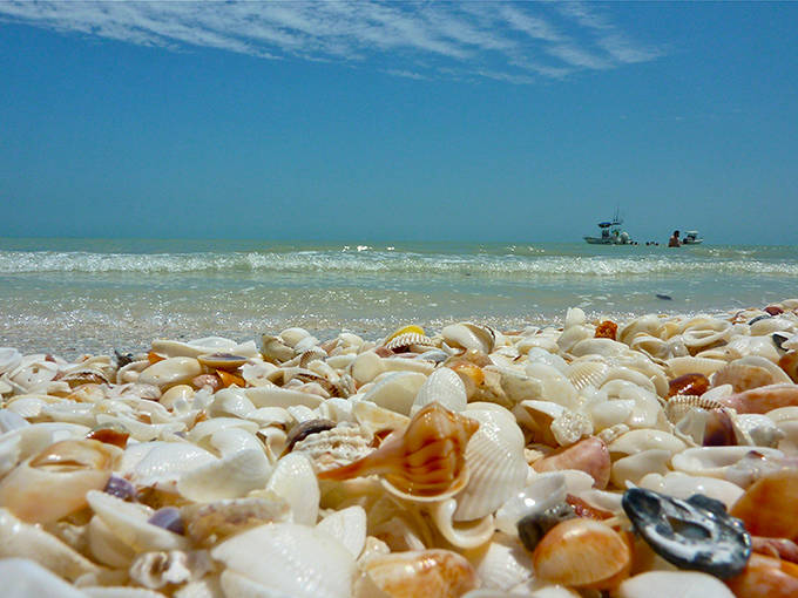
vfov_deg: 54.9
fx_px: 576
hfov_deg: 69.4
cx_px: 399
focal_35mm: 25
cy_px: 299
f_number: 6.3
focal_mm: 4.1
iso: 80
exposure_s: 1/1000
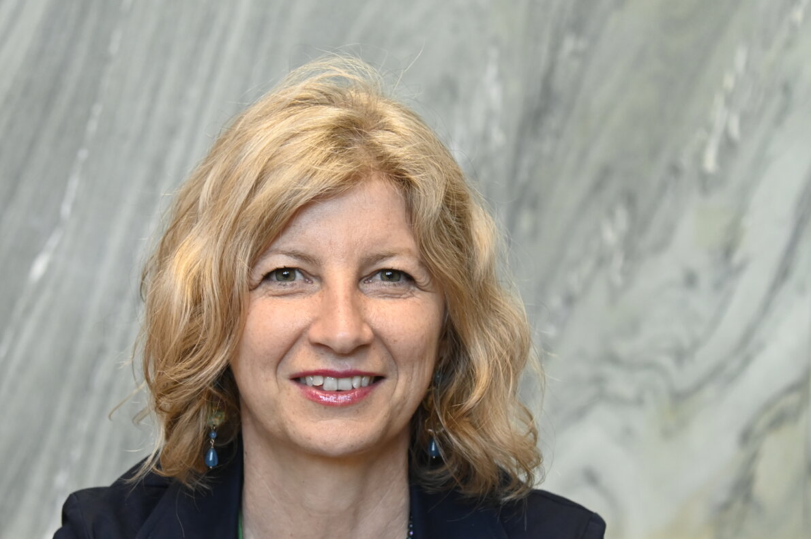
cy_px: 365
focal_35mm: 105
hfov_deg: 19.5
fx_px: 2364
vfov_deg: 13.0
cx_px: 338
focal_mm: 65
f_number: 4
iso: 2500
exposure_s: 1/200
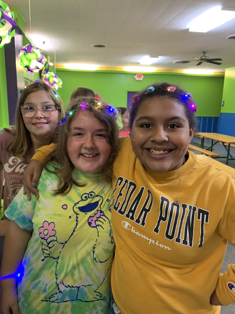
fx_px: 235
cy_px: 157
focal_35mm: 26
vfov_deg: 67.3
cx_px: 118
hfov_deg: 53.1
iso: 320
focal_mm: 4.25
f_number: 1.8
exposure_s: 1/40
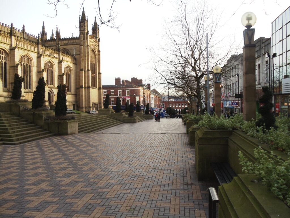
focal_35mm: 44
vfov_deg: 32.9
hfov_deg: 42.9
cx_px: 145
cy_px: 109
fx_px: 369
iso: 80
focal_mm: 6
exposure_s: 1/160
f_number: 3.5
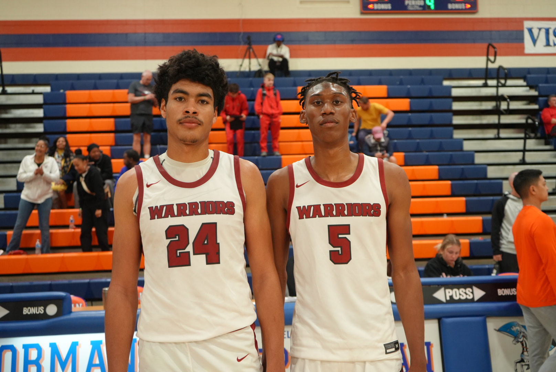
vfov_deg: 34.3
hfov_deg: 49.5
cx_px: 278
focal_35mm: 39
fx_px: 603
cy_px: 186
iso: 2500
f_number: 4
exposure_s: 1/160
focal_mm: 39
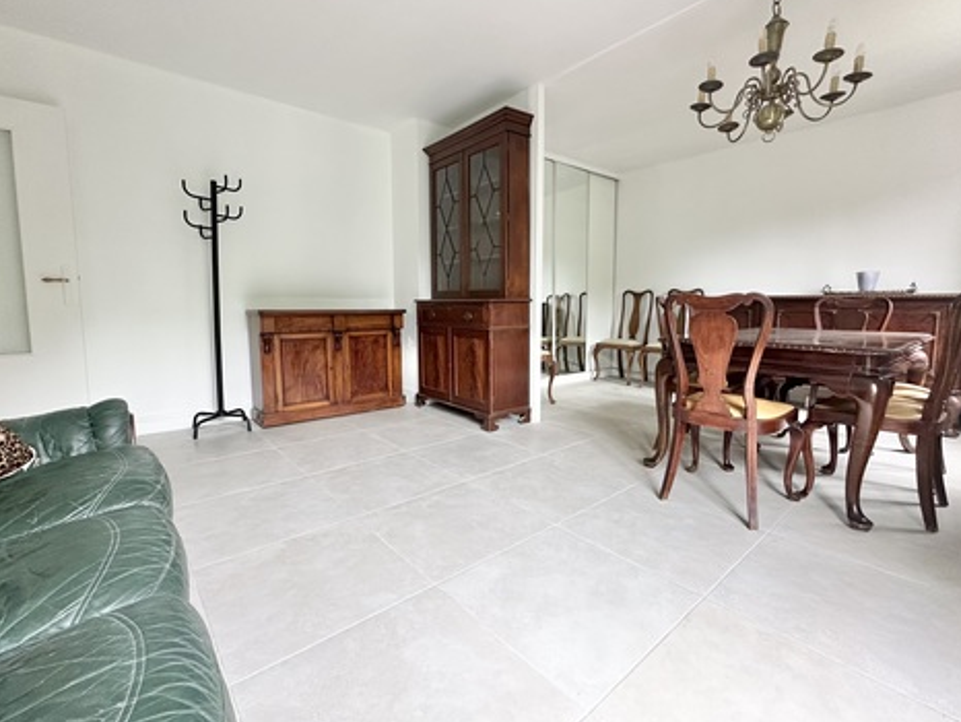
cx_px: 484
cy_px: 349
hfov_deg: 94.5
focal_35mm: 16
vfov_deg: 78.1
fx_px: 444
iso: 250
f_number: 2.2
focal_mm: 2.22
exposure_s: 1/99
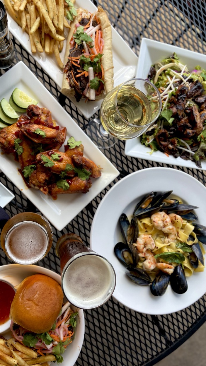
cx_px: 91
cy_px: 183
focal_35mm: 29
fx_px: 282
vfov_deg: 66.1
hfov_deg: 40.1
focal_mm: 5.1
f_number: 1.6
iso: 50
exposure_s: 1/1087
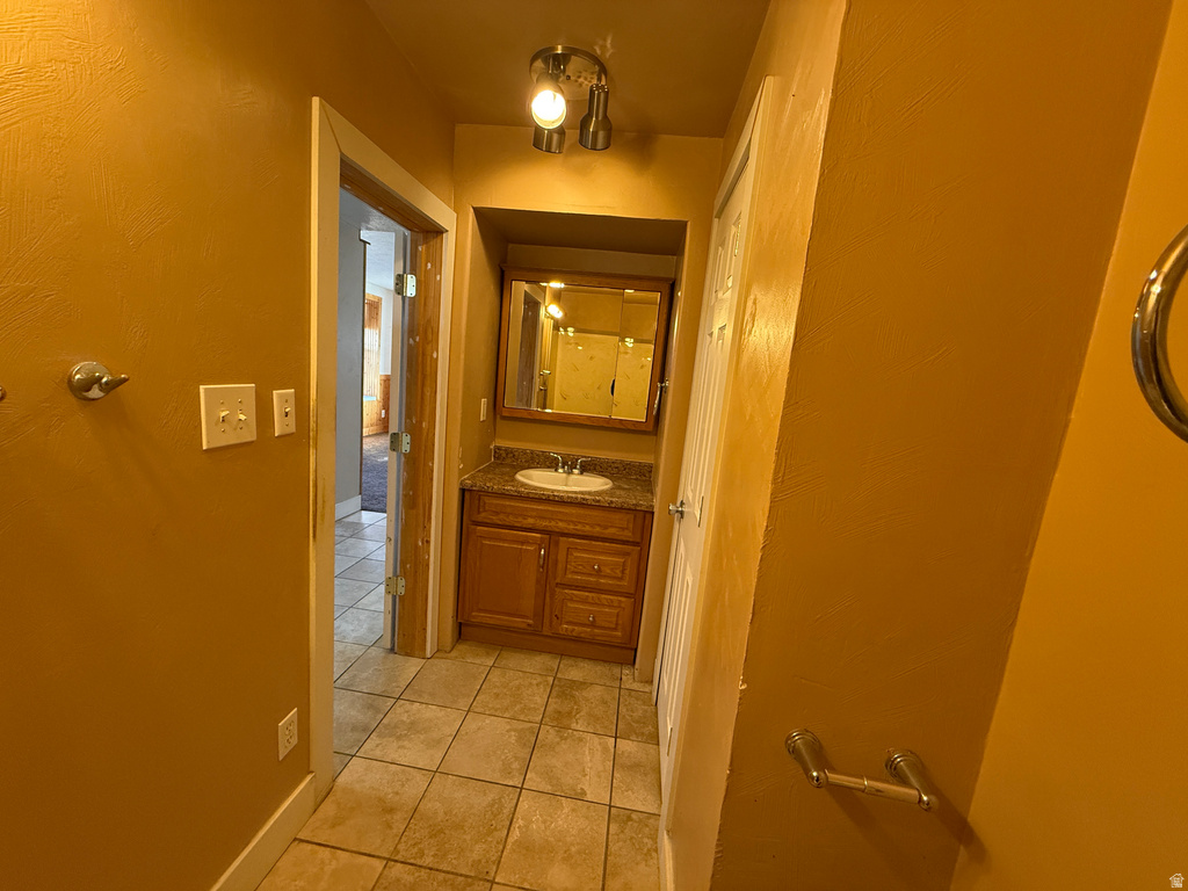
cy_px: 446
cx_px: 594
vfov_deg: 85.7
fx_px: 480
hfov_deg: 102.1
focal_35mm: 14
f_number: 2.2
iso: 500
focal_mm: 2.22
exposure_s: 1/120
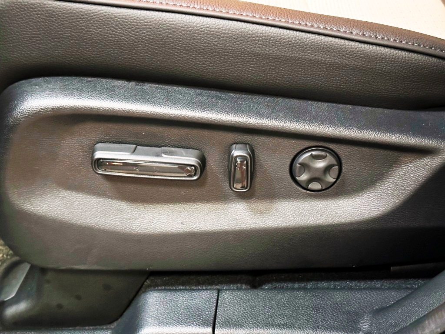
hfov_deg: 39.7
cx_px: 222
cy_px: 167
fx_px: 617
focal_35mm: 48
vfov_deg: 30.3
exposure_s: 1/24
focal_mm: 6.86
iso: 640
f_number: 1.78
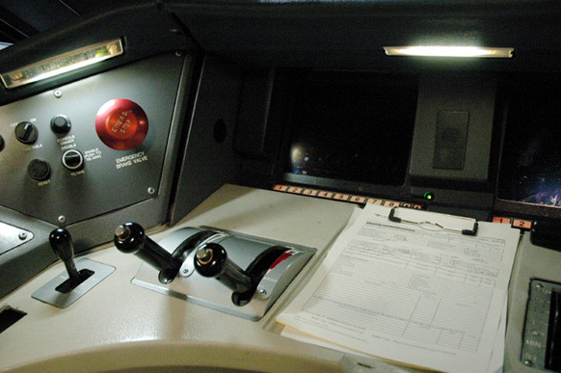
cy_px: 188
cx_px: 278
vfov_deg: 38.8
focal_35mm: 34
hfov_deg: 55.8
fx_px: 529
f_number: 3.8
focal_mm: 22
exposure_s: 1/40
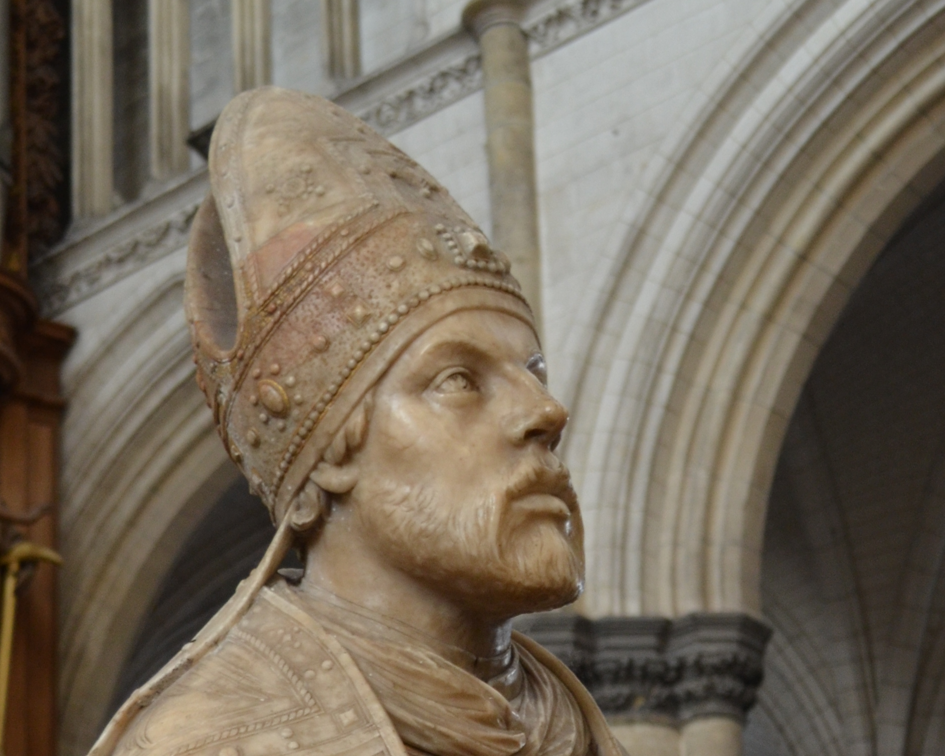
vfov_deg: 14.8
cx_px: 440
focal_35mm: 95
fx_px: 2657
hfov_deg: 20.2
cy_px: 1199
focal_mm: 26
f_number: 4.2
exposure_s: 1/60
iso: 640
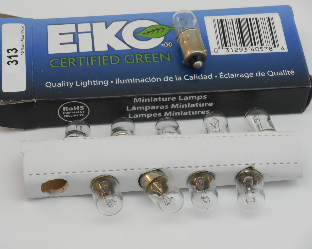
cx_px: 142
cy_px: 120
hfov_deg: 17.2
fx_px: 1034
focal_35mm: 112
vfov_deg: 13.8
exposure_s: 1/60
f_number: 5.8
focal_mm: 18.2
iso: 180
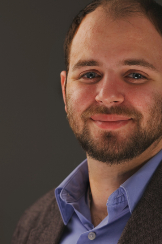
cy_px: 137
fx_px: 1397
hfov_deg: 6.6
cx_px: 113
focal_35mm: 207
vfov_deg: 9.9
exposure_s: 1/50
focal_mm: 135
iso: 125
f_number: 4
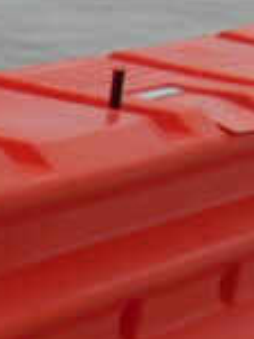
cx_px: -247
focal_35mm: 244
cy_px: 748
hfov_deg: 5.9
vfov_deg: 7.7
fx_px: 2391
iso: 100
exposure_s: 1/400
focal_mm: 7.3
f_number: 7.6
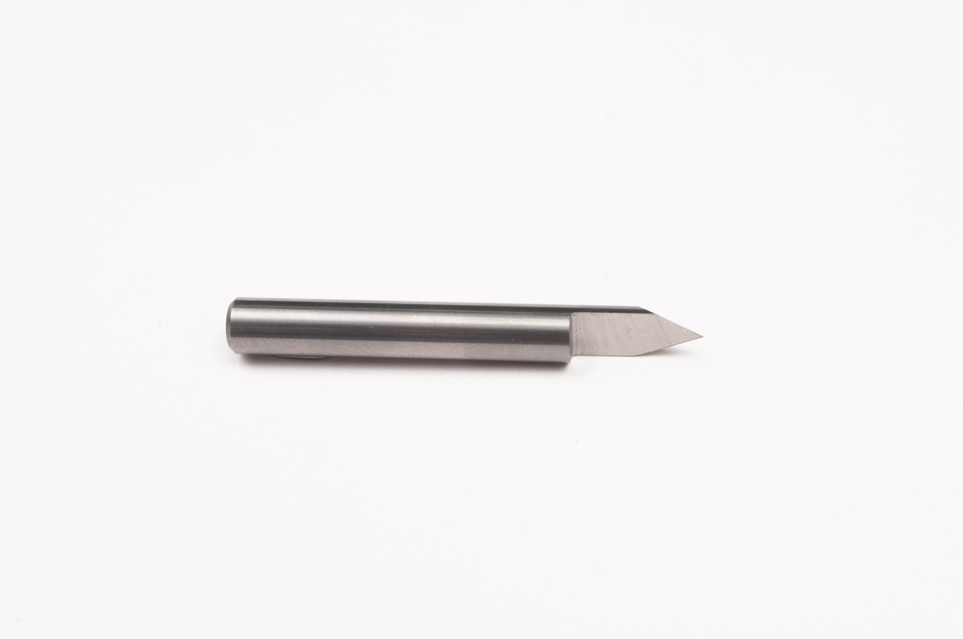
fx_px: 1603
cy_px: 320
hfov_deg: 33.4
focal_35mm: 60
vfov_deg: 22.6
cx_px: 482
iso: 200
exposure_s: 1/80
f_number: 13
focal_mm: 40
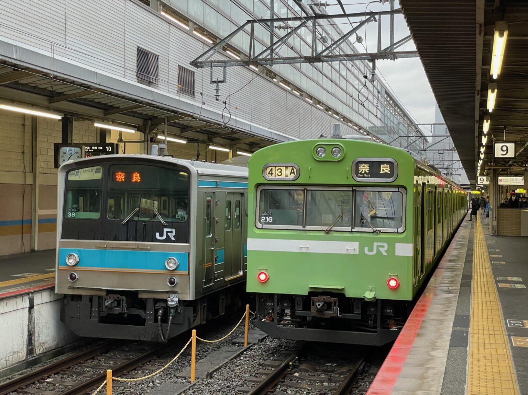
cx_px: 264
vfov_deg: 28.0
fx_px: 793
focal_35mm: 52
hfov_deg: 36.8
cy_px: 198
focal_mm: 6
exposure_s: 1/120
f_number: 2
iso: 125
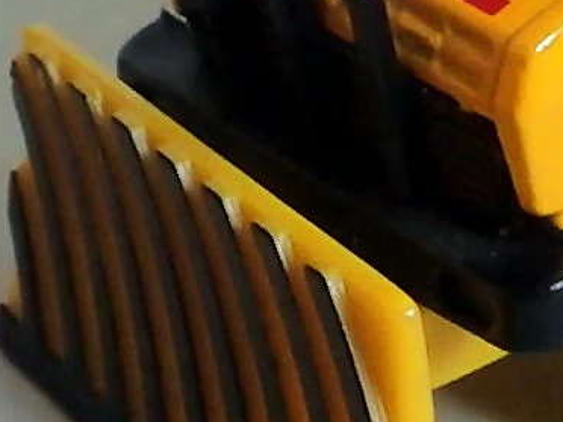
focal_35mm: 180
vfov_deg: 8.2
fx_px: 2928
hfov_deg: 10.6
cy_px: -73
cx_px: 826
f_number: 3.4
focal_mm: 8.3
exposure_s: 1/40
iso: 320
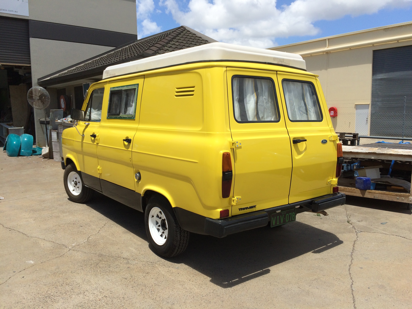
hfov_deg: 61.7
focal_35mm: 29
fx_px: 345
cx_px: 206
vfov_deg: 48.2
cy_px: 154
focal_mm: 4.15
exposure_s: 1/2564
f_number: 2.2
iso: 32
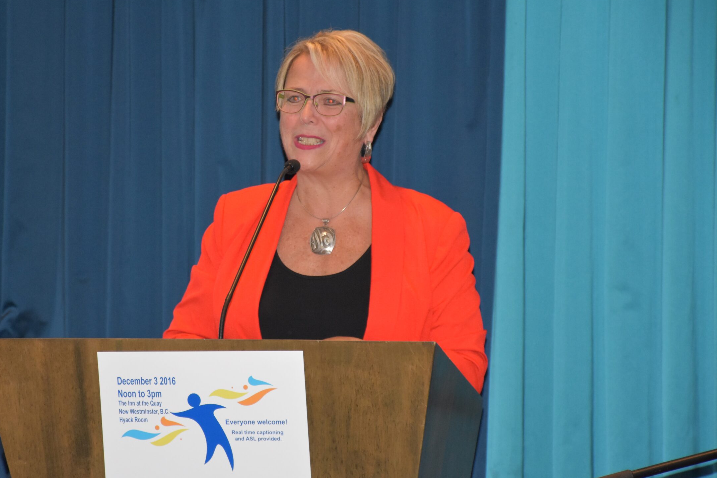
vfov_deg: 6.9
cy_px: 237
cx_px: 300
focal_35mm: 199
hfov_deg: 10.3
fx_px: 3963
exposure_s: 1/60
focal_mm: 112
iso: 2500
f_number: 6.3
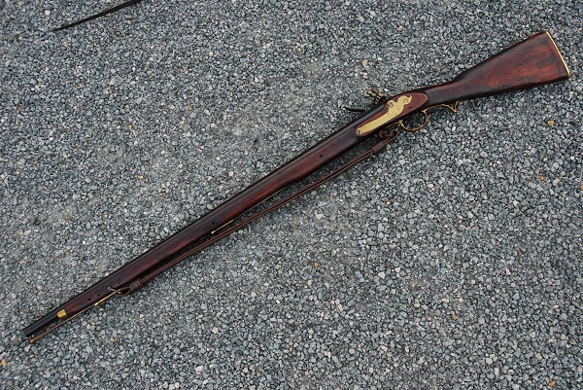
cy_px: 195
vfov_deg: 36.9
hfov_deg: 53.1
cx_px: 292
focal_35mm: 36
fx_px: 583
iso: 200
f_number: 5.6
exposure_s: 1/125
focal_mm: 24
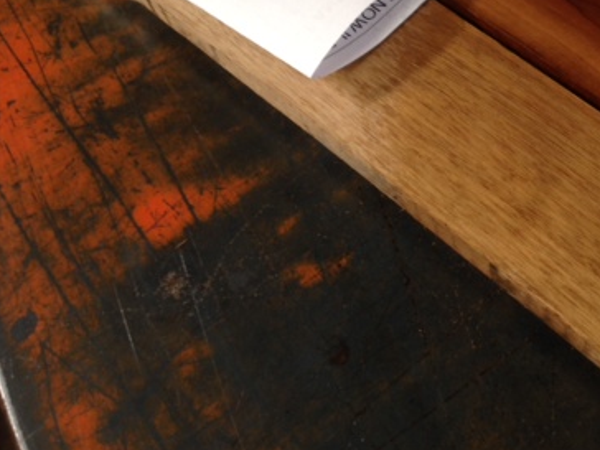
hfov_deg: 31.9
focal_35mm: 58
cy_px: 59
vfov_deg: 24.6
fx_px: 1005
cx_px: 524
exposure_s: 1/24
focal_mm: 4.12
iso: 50
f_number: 2.4
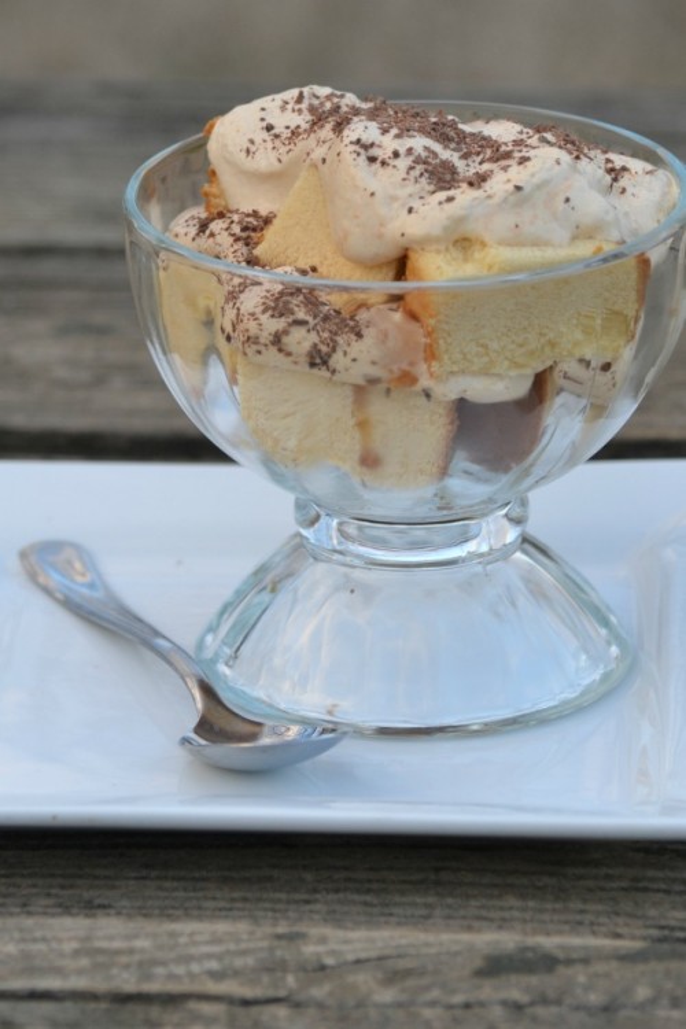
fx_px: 4716
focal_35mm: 165
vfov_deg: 12.5
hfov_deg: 8.3
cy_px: 514
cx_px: 343
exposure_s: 1/125
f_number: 5.6
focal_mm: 110
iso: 320
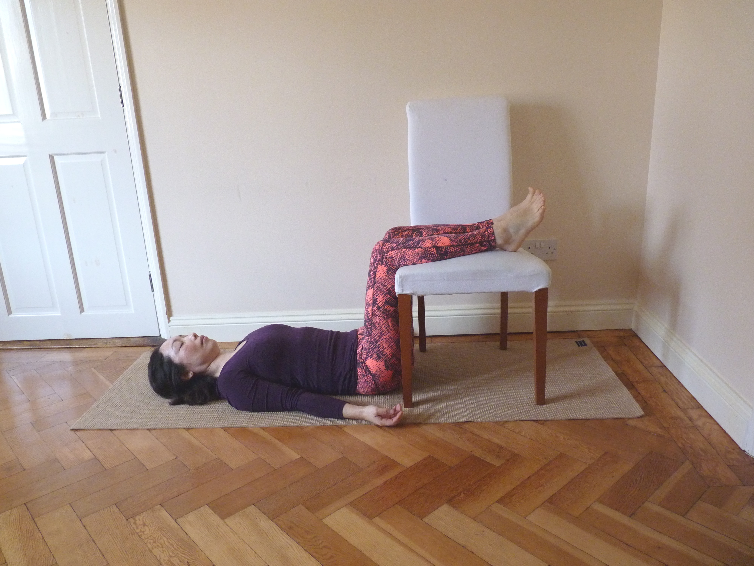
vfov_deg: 51.4
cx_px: 377
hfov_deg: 65.3
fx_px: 588
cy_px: 283
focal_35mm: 27
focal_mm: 4.8
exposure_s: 1/30
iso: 400
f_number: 2.8
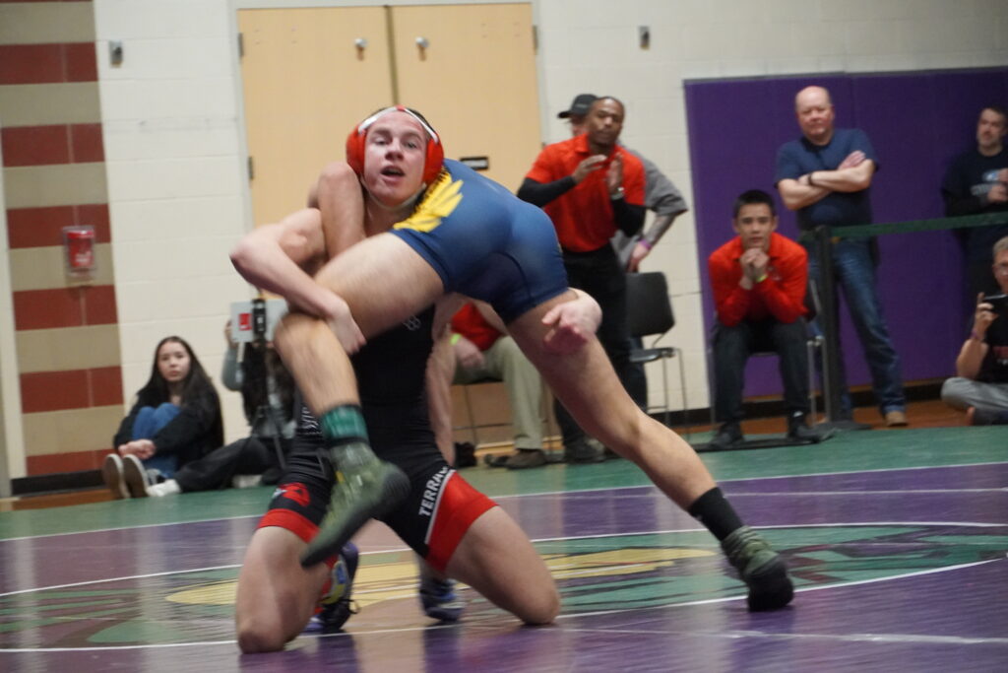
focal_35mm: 135
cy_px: 336
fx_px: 3780
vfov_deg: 10.2
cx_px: 504
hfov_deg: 15.2
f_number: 5.6
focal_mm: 90
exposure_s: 1/90
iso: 6400
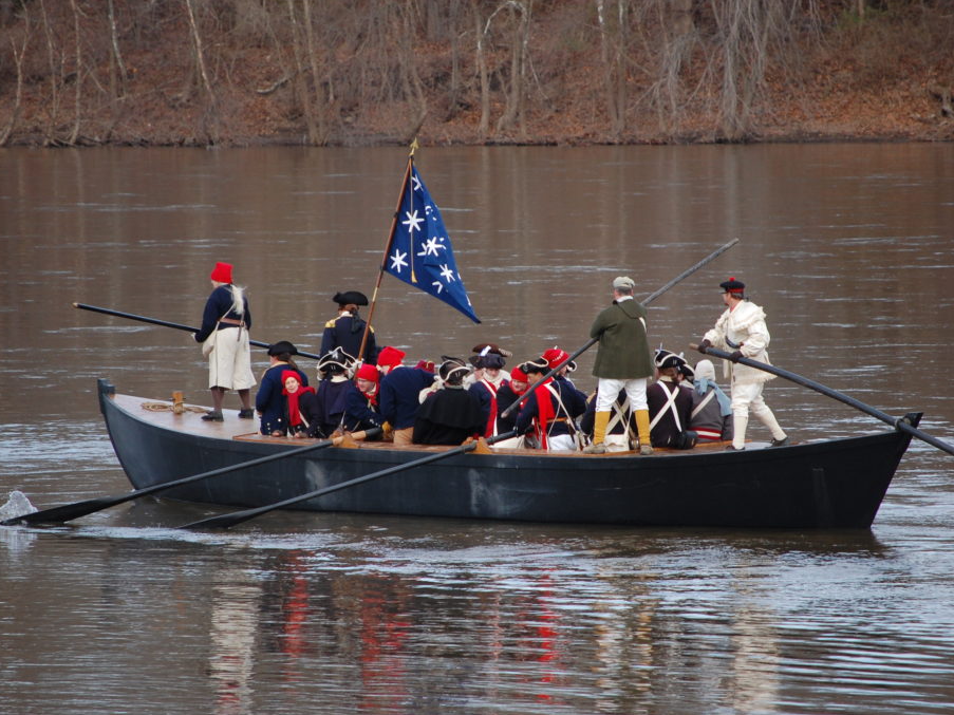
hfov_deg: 6.1
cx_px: 465
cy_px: 359
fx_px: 9011
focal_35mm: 327
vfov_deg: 4.5
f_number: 5.6
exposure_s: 1/500
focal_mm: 200
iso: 500
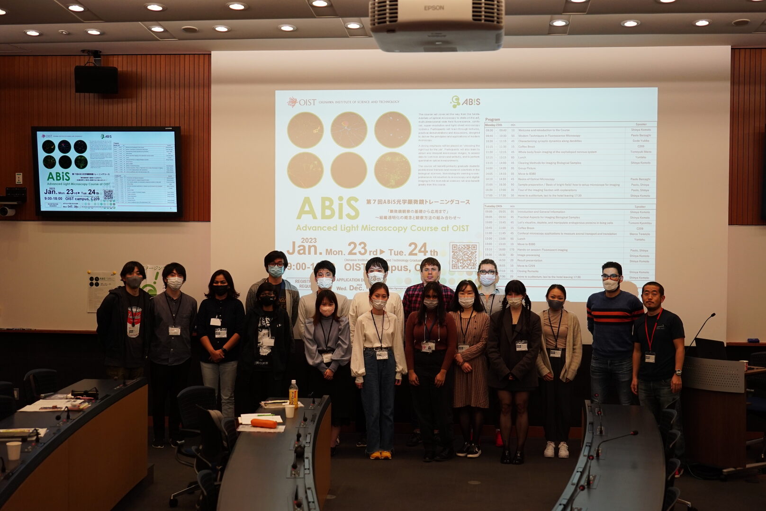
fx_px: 1064
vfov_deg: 27.0
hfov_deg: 39.6
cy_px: 256
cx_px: 383
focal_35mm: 50
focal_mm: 50
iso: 1600
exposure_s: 1/400
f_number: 3.5
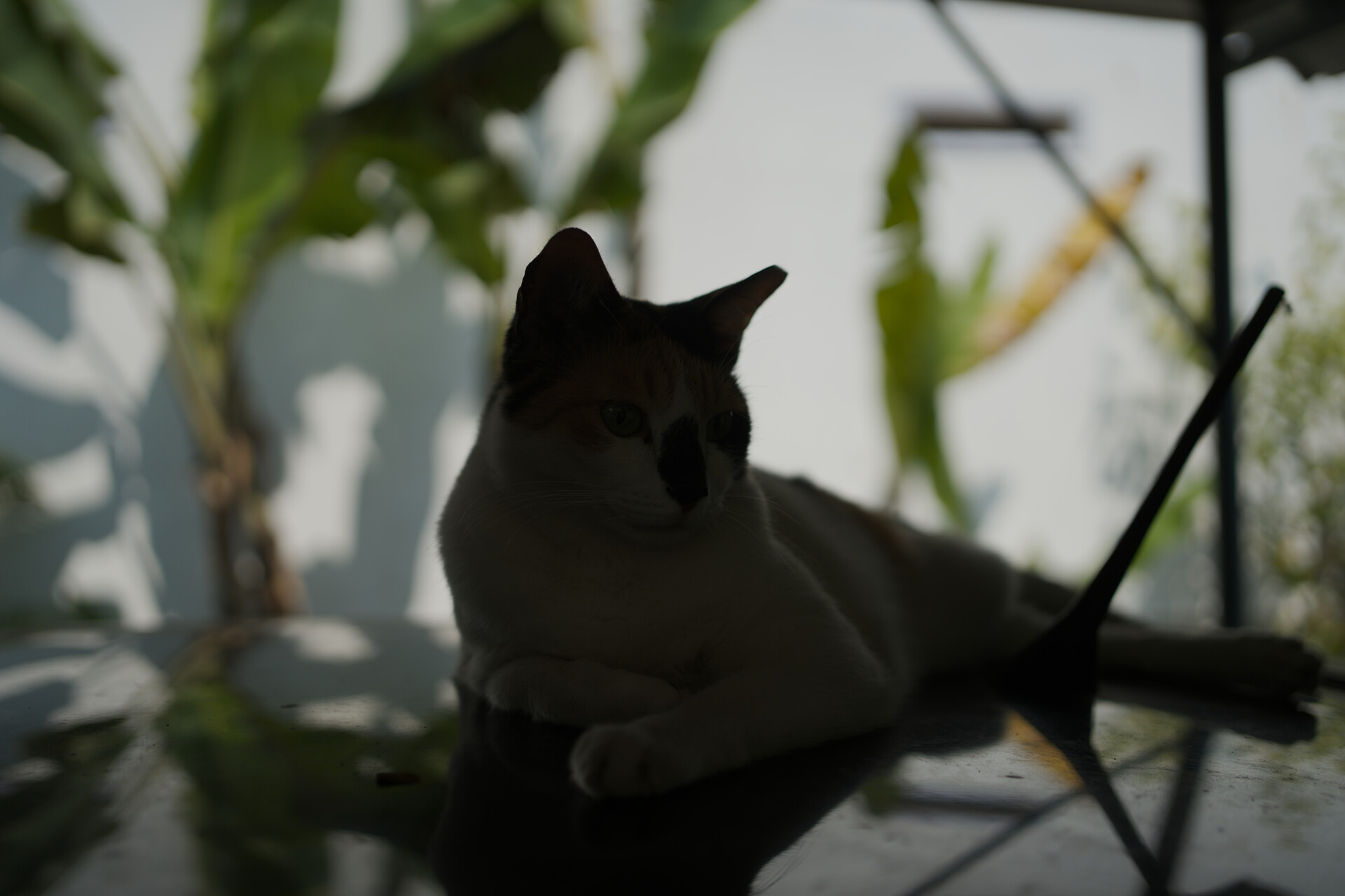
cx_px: 672
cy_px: 448
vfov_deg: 37.9
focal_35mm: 35
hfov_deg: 54.4
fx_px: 1308
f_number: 2.2
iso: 100
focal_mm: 35
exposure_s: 1/2500
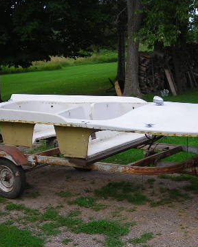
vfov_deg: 28.7
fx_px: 483
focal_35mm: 66
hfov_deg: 23.1
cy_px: 132
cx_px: 109
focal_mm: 6.3
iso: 50
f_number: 3.2
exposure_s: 1/72.4
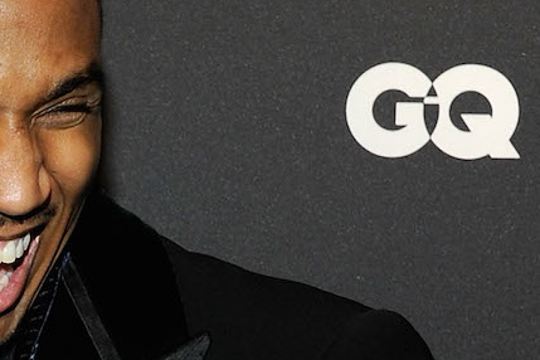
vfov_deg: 12.0
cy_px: 402
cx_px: -371
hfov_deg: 16.0
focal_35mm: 112
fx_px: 1680
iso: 500
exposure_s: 1/125
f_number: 6.3
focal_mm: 30
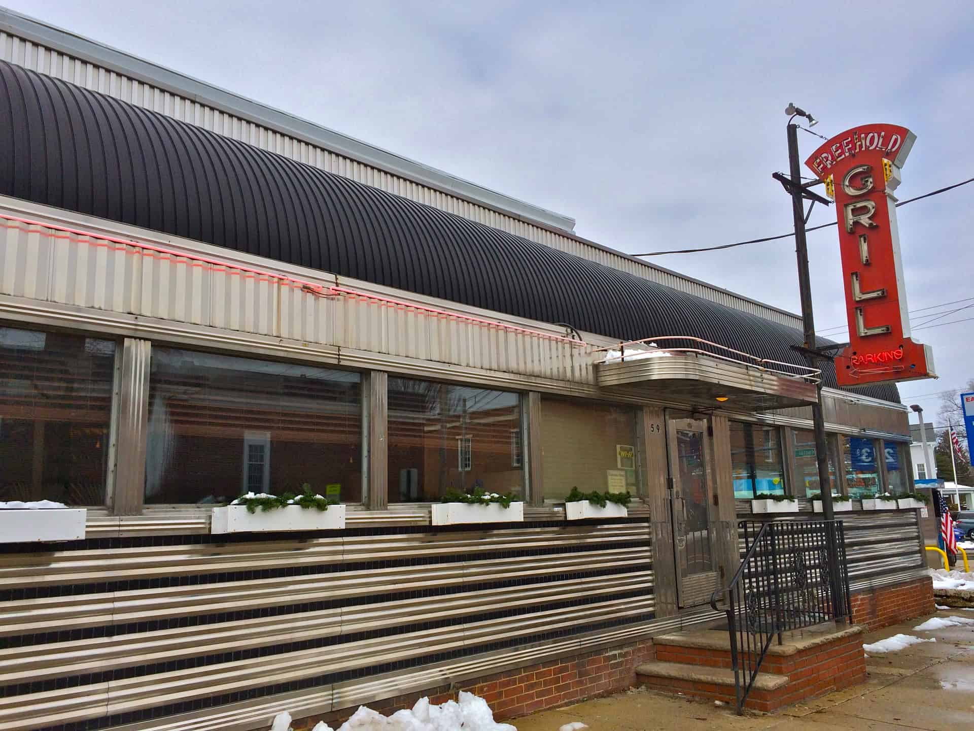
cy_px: 366
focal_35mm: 29
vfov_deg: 48.2
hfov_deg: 61.7
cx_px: 487
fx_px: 816
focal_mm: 4.15
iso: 32
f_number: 2.2
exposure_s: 1/3165
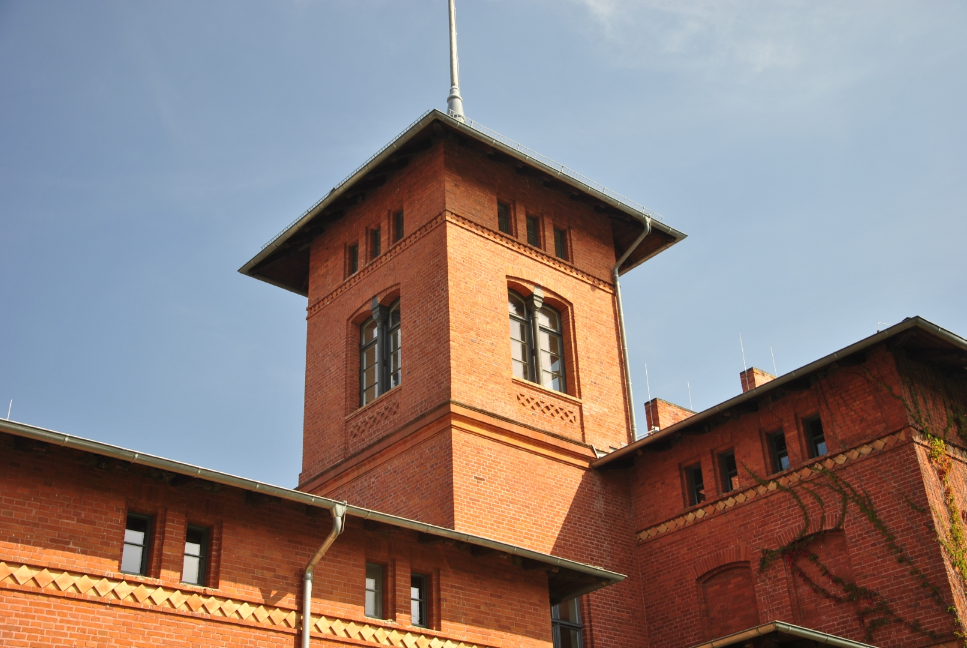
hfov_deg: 41.1
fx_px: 1291
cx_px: 484
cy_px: 324
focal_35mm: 48
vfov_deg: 28.2
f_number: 5
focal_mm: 32
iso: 100
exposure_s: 1/100
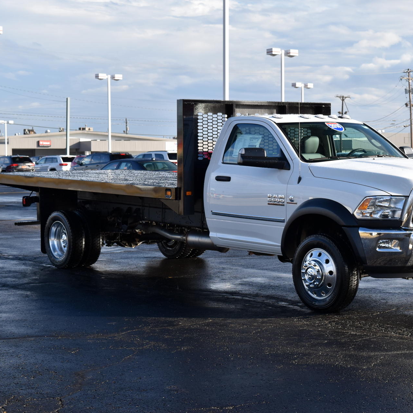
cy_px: 207
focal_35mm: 77
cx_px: 252
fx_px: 1039
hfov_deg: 22.4
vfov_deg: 22.5
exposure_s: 1/250
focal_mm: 40
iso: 400
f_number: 8
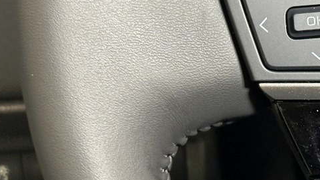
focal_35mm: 111
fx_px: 942
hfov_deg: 18.9
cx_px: 288
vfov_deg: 10.8
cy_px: -1
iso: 500
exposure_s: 1/40
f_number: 1.78
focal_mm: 6.86
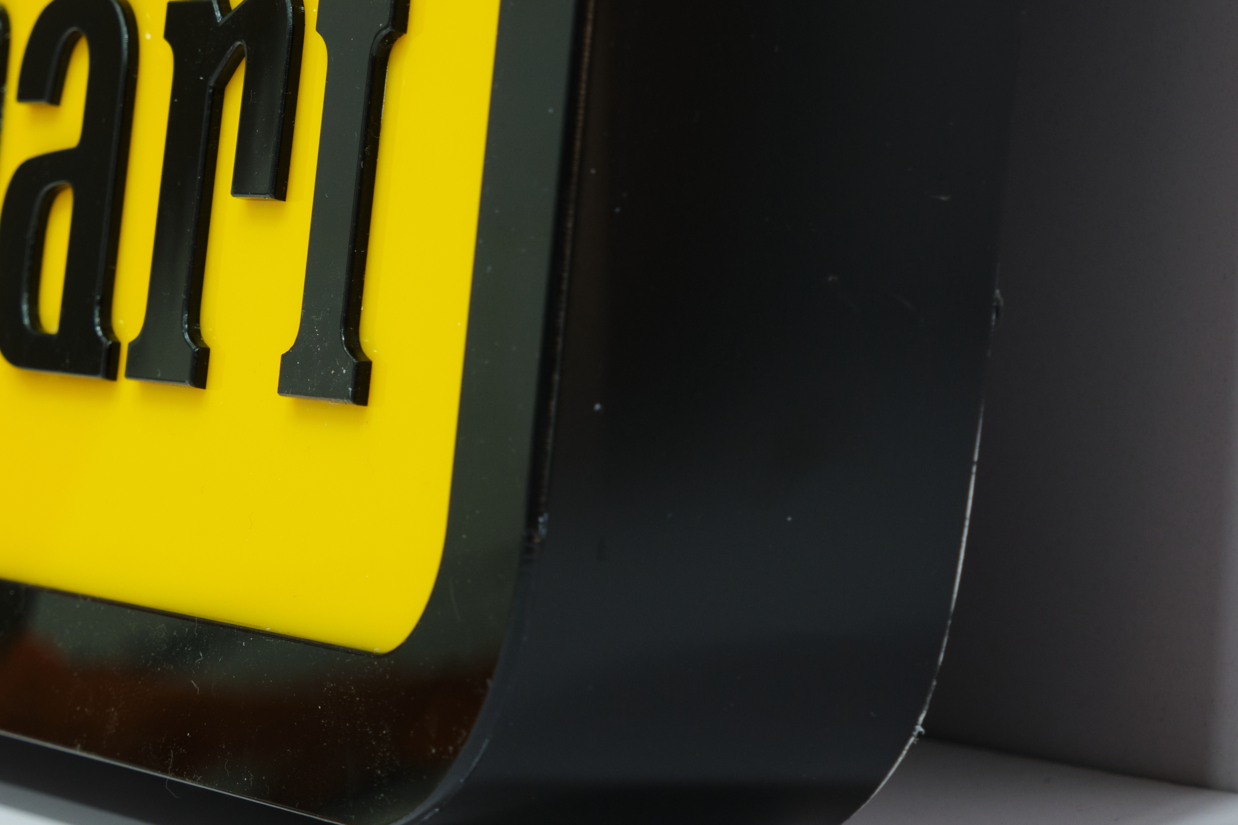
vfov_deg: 9.0
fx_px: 5261
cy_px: 364
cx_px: 308
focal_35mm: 153
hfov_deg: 13.4
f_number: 8
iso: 500
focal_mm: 63
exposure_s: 1/1.59
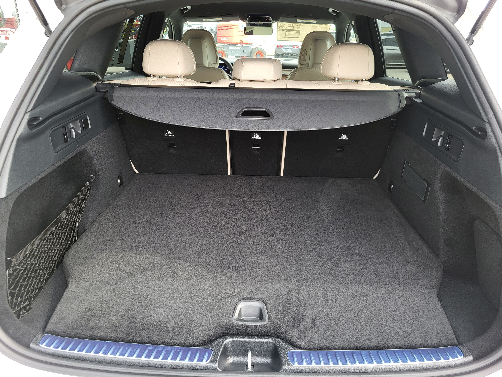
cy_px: 188
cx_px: 251
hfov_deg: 67.3
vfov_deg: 53.1
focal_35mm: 26
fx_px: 377
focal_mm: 5.4
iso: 40
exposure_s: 1/100
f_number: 1.8
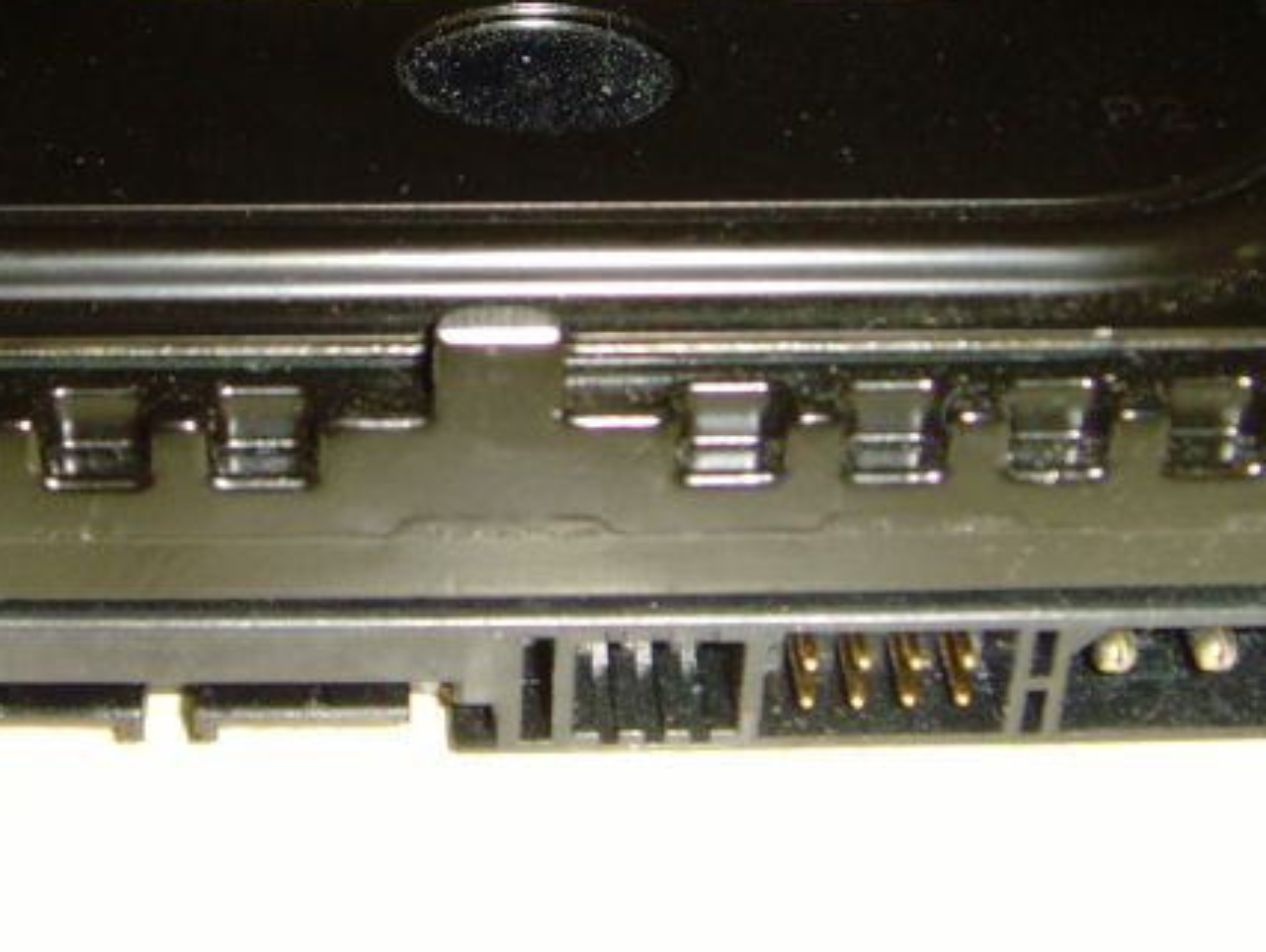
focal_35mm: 73
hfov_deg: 26.6
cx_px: 460
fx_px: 2672
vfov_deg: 20.1
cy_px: 282
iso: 200
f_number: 3.5
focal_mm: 6.6
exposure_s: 1/45
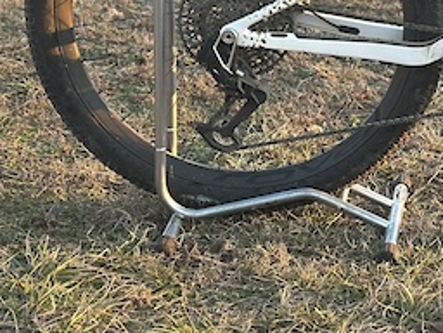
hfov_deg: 12.7
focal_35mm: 150
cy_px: -42
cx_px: 578
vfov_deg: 9.8
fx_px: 1920
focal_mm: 6.86
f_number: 1.78
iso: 80
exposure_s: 1/197
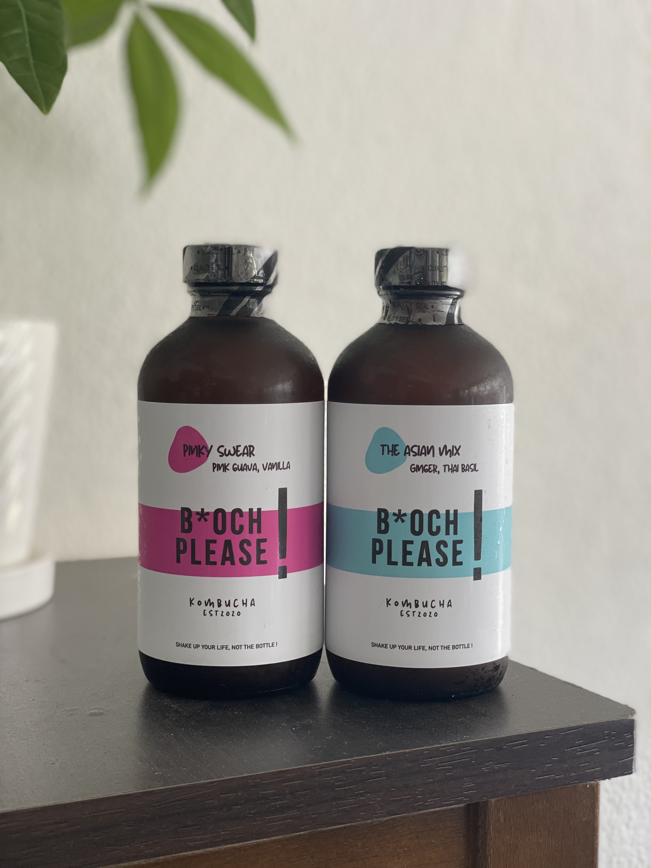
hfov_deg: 28.0
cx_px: 326
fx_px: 1304
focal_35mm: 52
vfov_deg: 36.8
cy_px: 434
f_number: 2
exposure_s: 1/122
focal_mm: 6
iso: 64
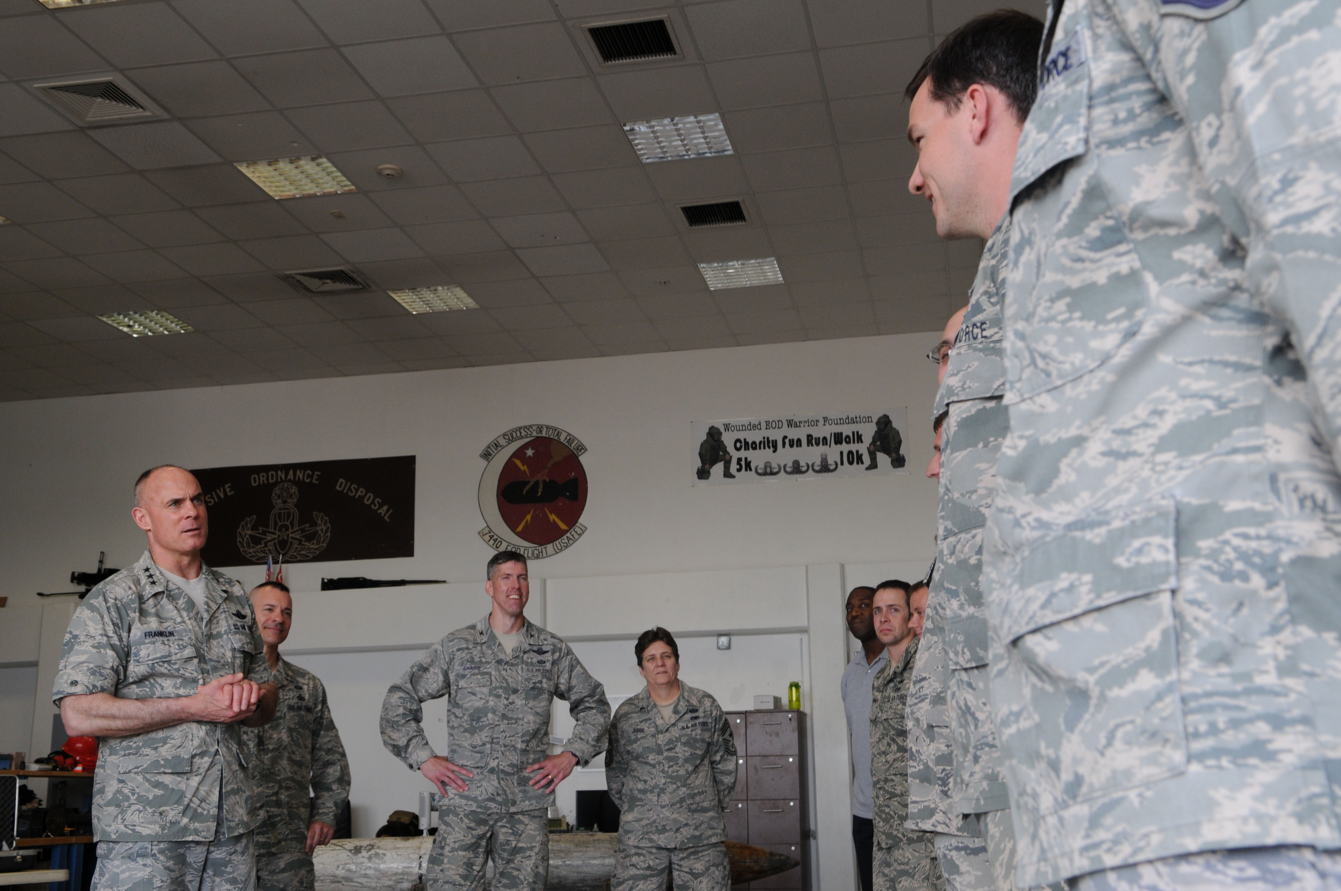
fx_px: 1451
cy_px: 446
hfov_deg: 49.6
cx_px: 670
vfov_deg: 34.1
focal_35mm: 39
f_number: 6.3
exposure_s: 1/100
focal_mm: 26
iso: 500
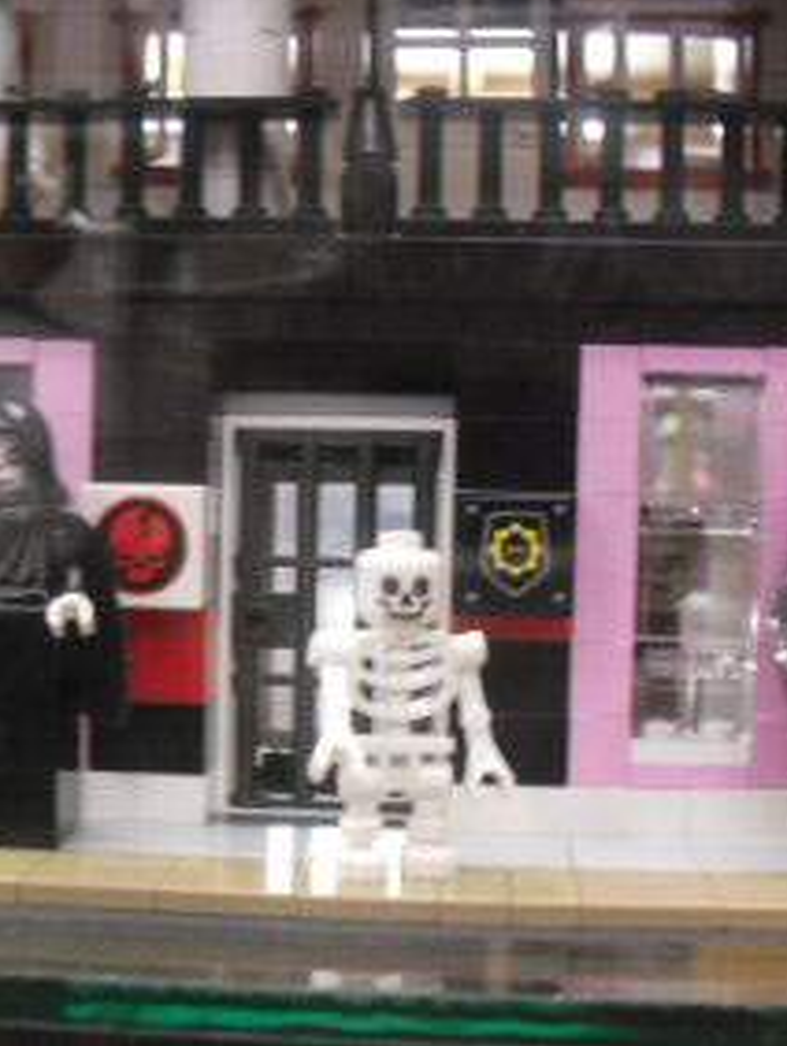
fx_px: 1544
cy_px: 493
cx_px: 371
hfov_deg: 28.6
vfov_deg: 37.5
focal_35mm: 51
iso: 200
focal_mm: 6.3
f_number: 3.1
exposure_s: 1/20
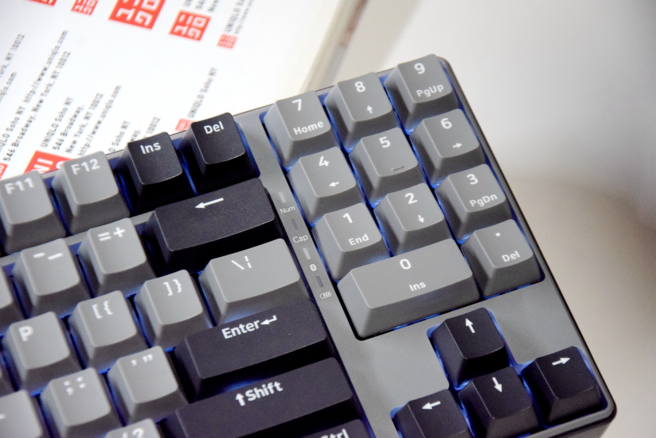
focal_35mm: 138
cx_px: 328
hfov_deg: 14.9
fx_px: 2514
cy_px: 219
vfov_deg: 9.9
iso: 2800
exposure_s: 1/125
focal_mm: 92
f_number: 5.6
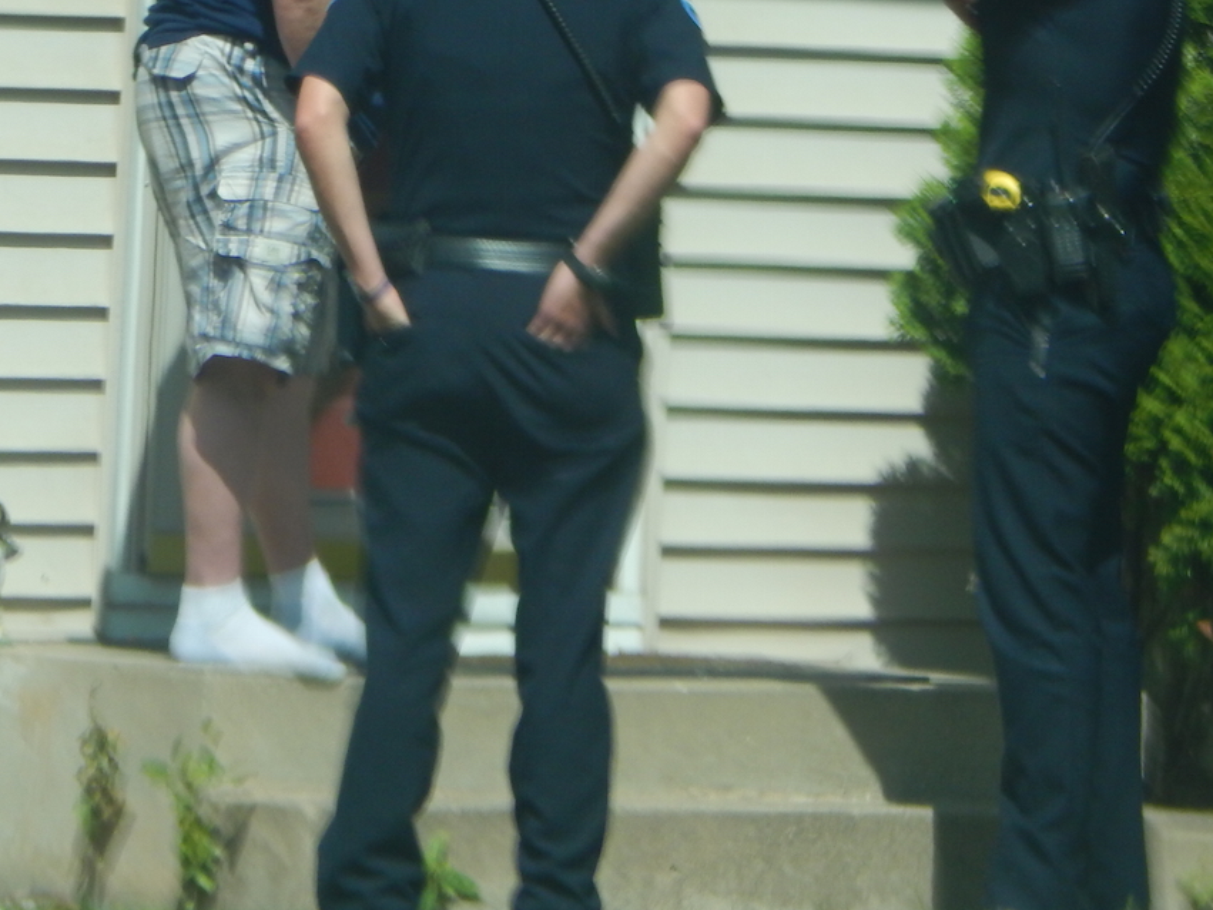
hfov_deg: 2.3
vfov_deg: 1.7
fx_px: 30762
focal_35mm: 878
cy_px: 133
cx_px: 487
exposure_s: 1/400
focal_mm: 88.6
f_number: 5.8
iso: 125
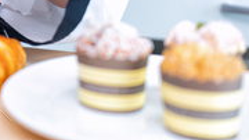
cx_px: -69
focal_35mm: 120
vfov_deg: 9.7
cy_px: -96
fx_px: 792
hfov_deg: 16.9
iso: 320
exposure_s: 1/400
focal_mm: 35
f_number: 1.4
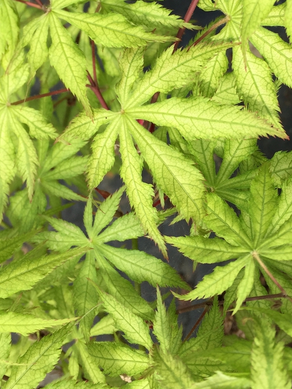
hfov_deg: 29.4
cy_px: 114
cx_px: 200
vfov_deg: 38.2
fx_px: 551
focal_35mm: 49
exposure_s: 1/791
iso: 32
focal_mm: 4.15
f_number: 2.2
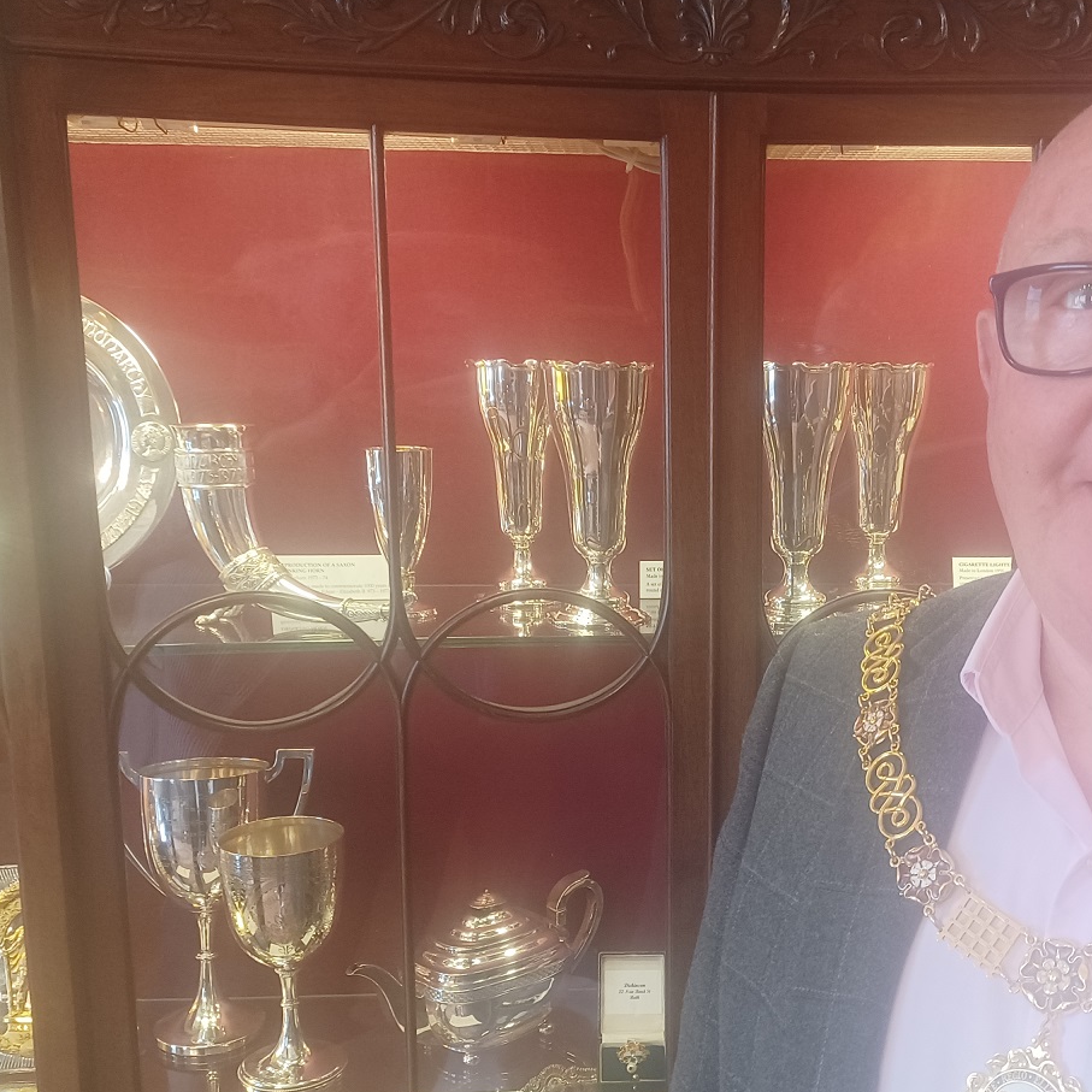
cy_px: 648
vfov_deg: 42.7
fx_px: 1392
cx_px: 722
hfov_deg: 42.3
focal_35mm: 39
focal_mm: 4.6
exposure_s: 1/25
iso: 640
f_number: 1.8
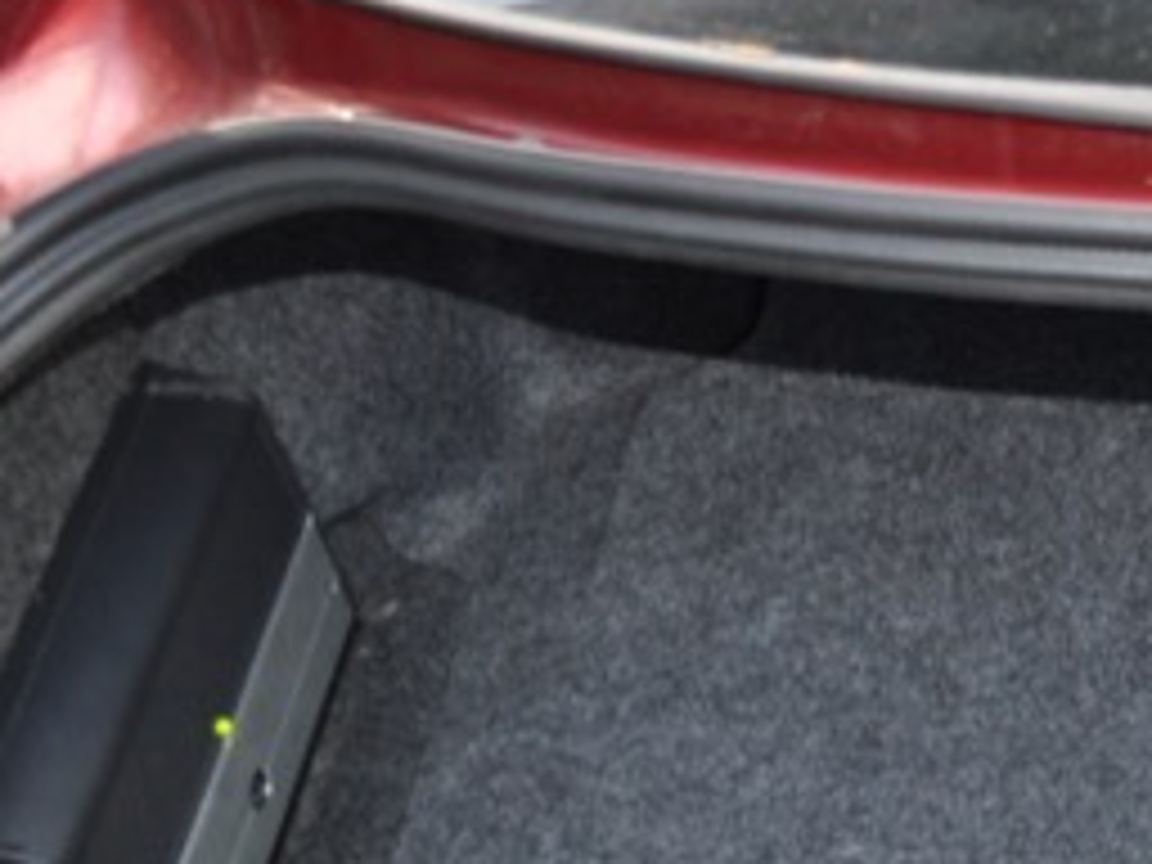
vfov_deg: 18.1
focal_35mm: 81
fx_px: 2696
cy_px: 623
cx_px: 1512
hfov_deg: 21.7
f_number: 3.5
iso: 400
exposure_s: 1/125
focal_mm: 18
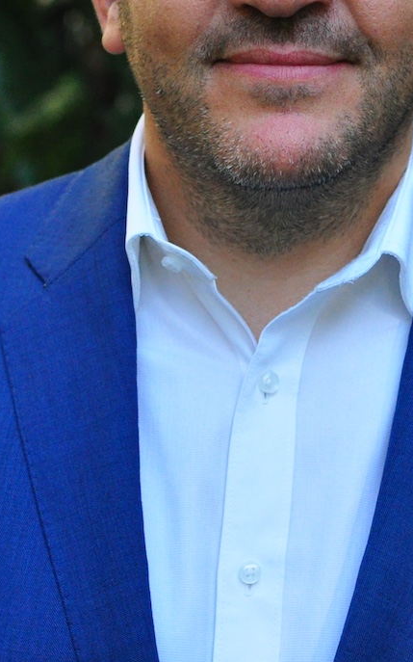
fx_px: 2693
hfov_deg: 8.7
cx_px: 459
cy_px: 113
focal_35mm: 149
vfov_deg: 13.9
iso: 1000
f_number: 3.5
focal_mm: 35
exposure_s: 1/1250
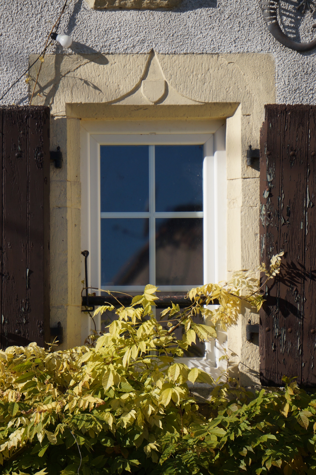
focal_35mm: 300
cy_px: 238
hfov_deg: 4.6
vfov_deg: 6.9
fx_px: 3958
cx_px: 158
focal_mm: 200
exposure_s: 1/1250
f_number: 6.3
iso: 200
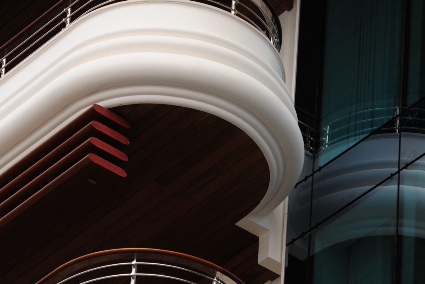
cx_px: 170
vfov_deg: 4.7
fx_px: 3471
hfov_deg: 7.0
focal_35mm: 294
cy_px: 234
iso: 200
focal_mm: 95
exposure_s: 1/1250
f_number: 5.6
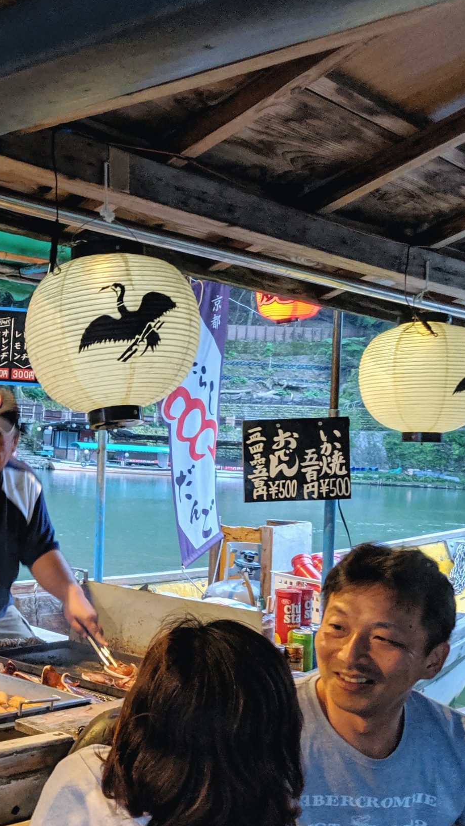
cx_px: -8
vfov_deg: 44.5
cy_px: 447
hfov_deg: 24.7
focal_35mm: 46
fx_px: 1008
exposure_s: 1/40.1
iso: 386
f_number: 1.8
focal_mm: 4.44
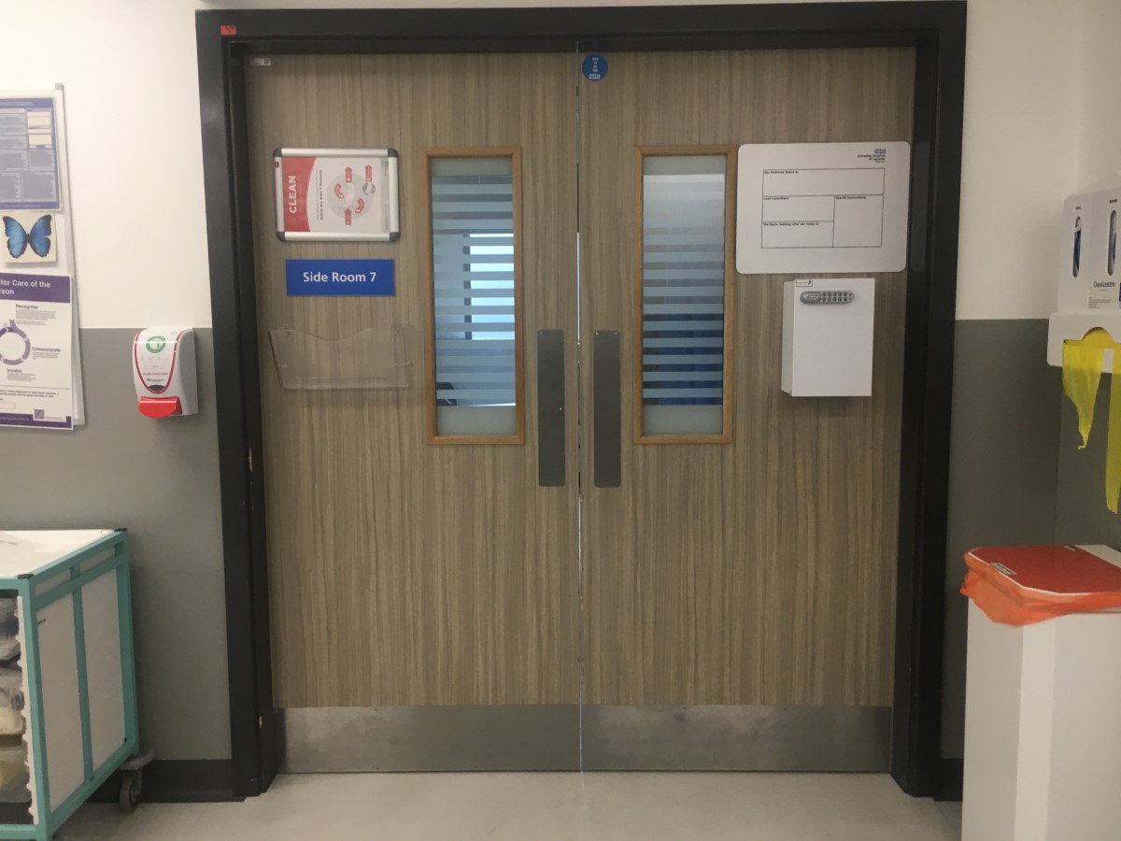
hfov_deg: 61.7
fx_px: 939
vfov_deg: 48.2
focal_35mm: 29
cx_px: 560
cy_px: 420
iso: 50
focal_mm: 4.15
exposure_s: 1/33
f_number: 2.2
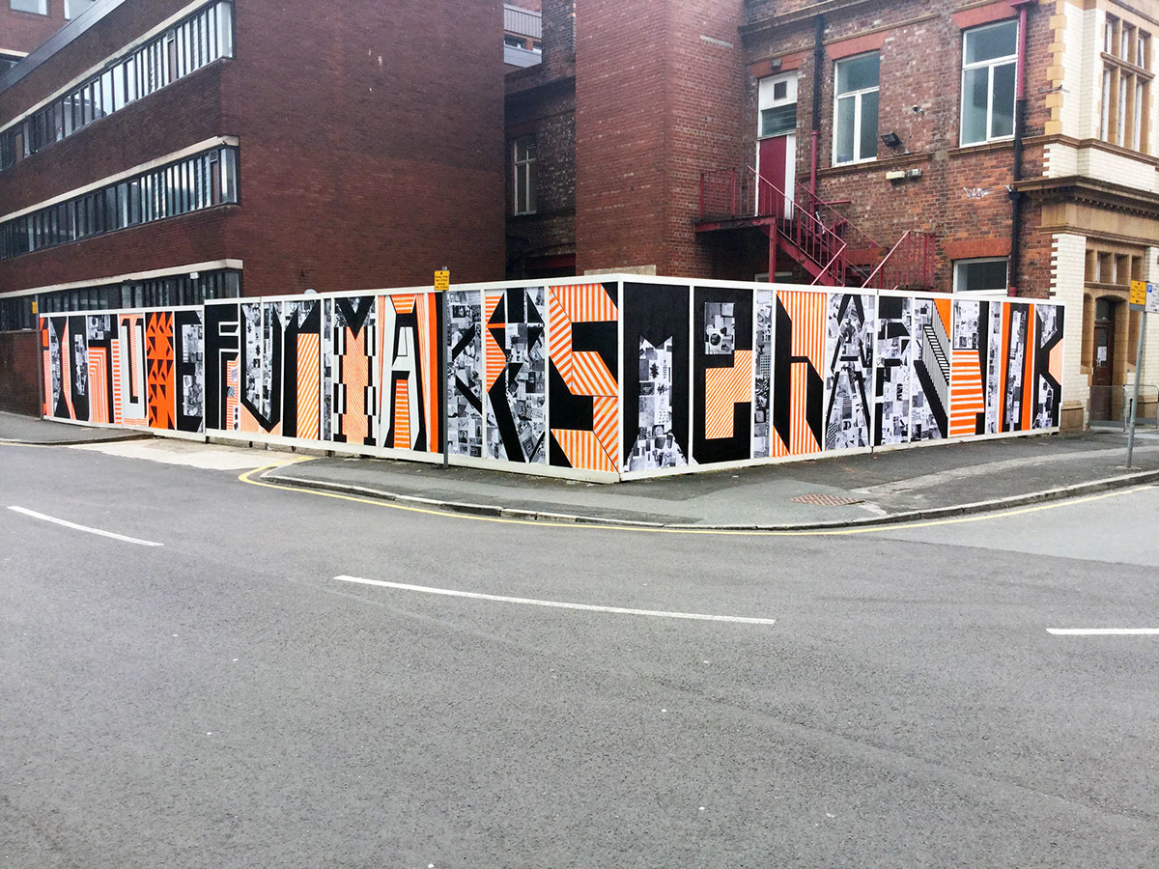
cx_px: 580
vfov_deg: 45.4
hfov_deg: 58.4
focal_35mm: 31
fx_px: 1038
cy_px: 434
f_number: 2.4
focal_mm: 3.3
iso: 25
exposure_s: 1/382
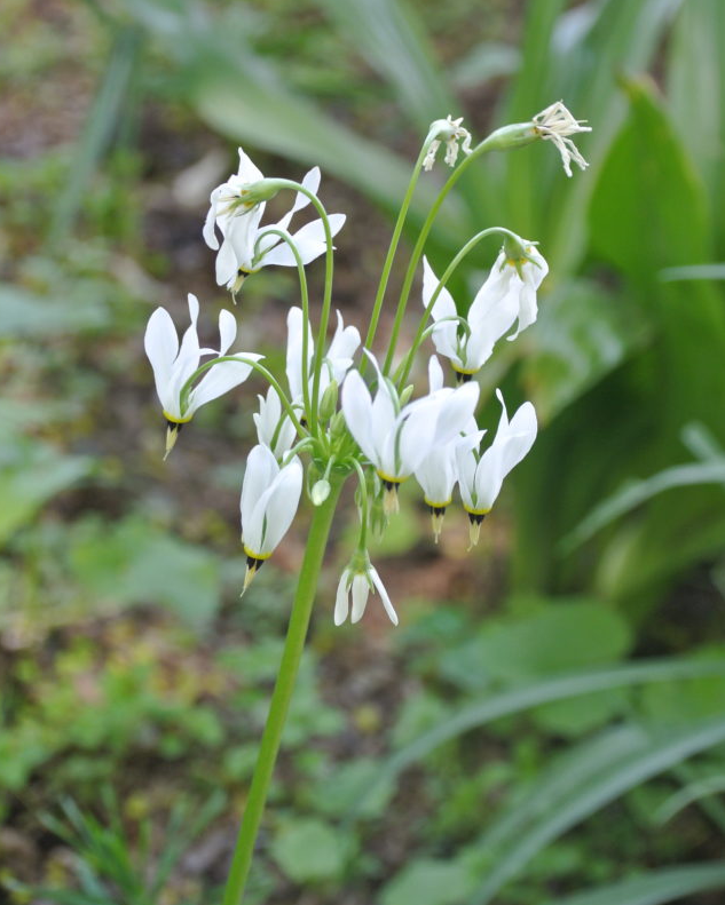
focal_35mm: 107
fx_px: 2869
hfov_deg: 14.4
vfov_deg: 17.9
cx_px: 380
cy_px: 419
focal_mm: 32.8
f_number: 3.8
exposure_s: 1/80
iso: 200
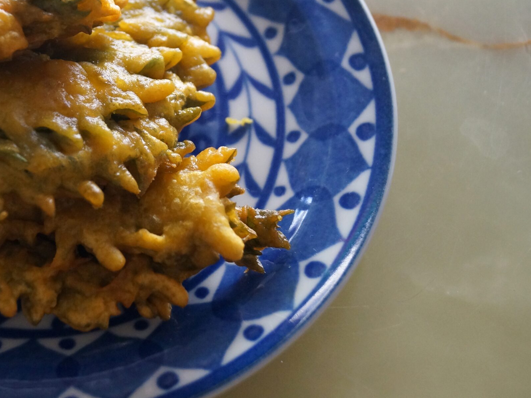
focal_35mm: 69
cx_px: 141
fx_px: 1058
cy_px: 120
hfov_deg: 27.8
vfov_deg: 21.2
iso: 1250
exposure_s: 1/160
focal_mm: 30
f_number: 4.5
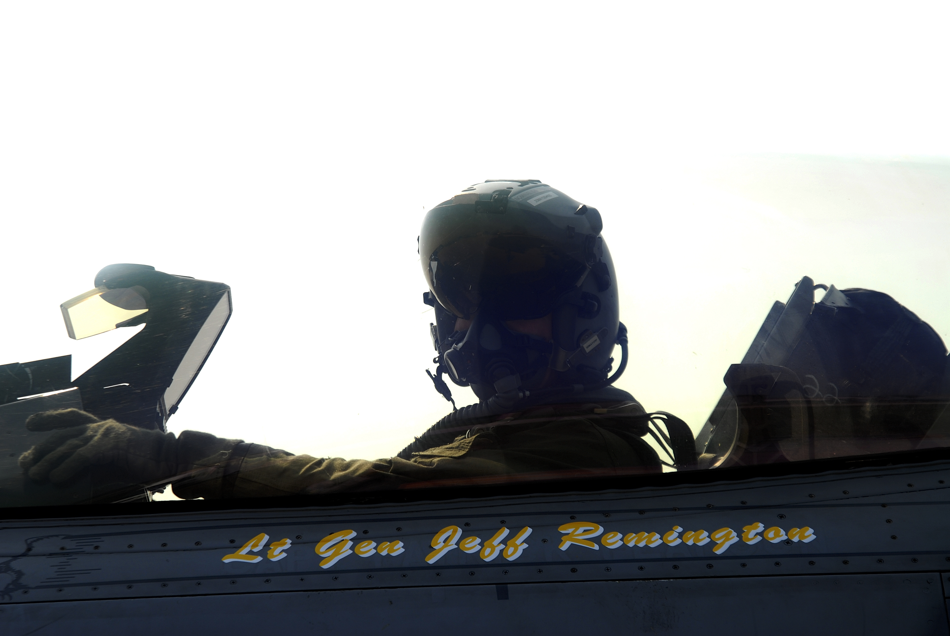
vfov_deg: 12.2
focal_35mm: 112
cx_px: 475
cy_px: 318
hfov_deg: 18.2
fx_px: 2972
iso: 100
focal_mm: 75
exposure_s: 1/500
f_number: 5.6
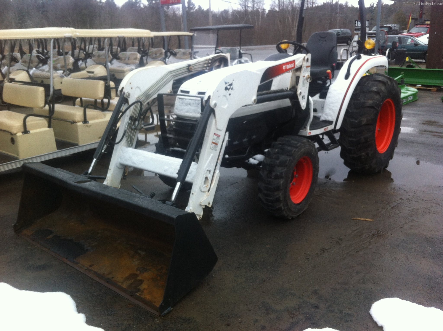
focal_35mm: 35
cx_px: 222
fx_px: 447
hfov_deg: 52.7
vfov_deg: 40.6
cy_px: 166
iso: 80
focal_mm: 3.85
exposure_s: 1/251
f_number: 2.8
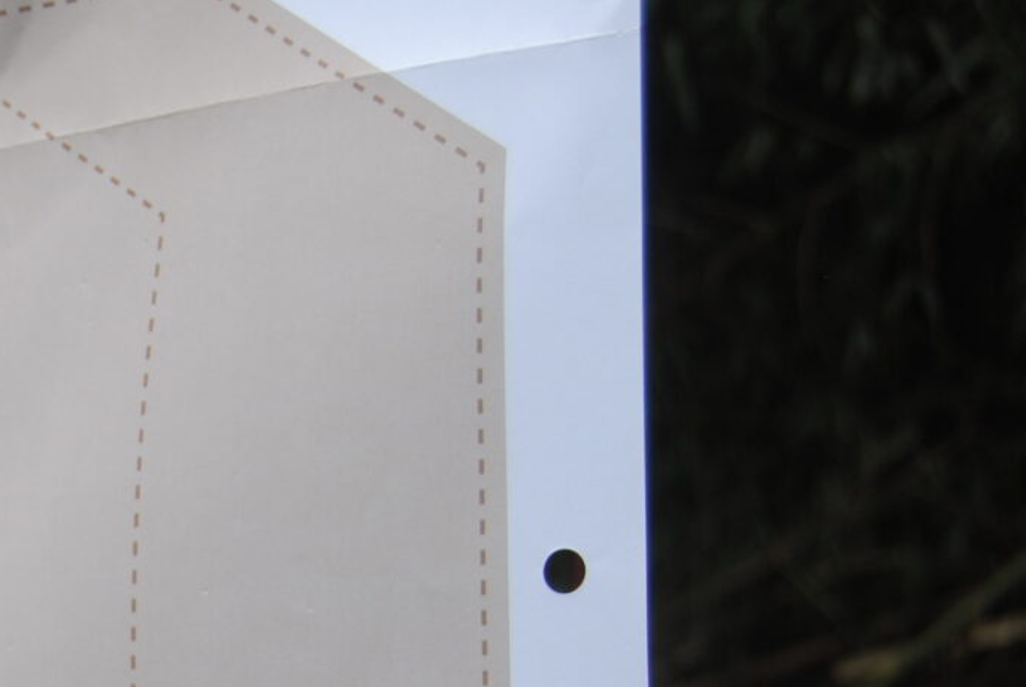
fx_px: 4337
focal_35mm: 152
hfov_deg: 12.9
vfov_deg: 8.8
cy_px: 1009
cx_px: -426
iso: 100
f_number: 5.6
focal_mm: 34
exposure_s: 1/125
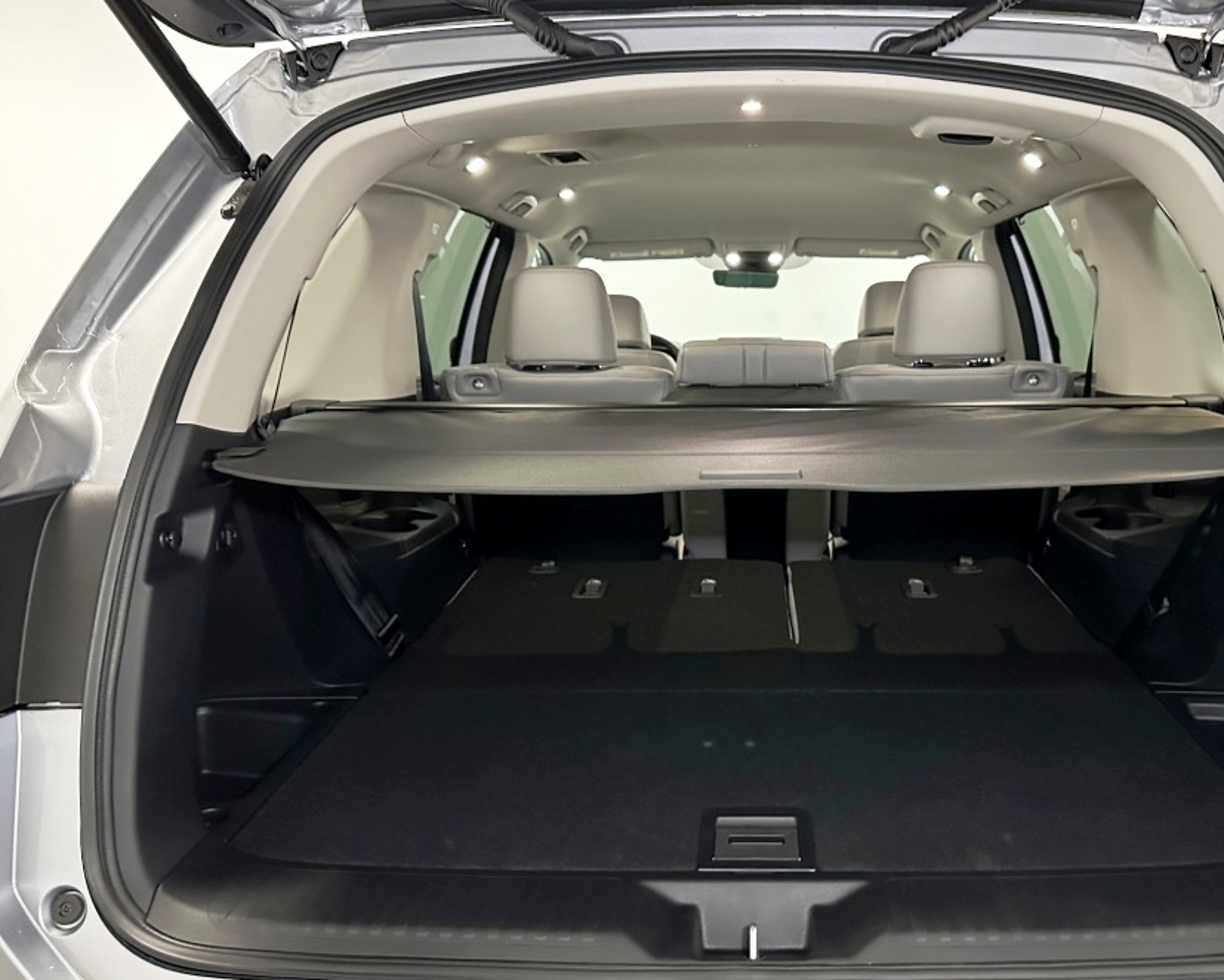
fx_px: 1051
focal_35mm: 29
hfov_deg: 59.8
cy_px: 503
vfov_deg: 50.0
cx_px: 746
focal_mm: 6.86
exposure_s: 1/30
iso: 800
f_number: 1.78
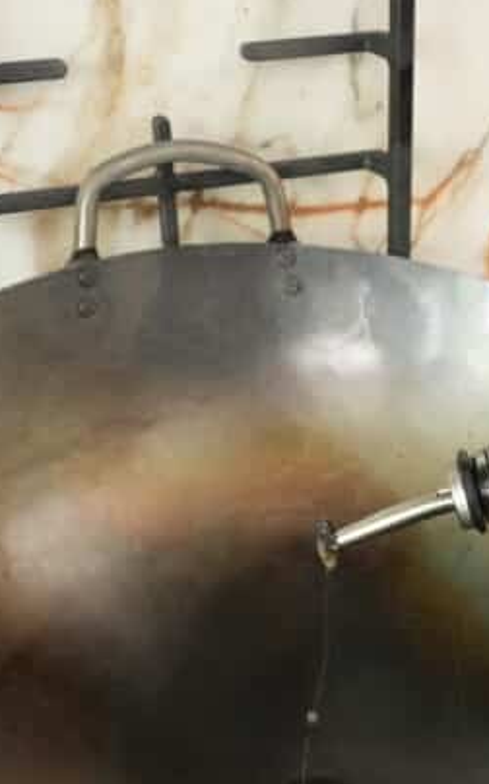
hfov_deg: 20.8
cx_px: 343
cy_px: 573
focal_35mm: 62
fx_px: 1327
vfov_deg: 32.4
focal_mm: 41.1
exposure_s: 1/250
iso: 12800
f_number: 9
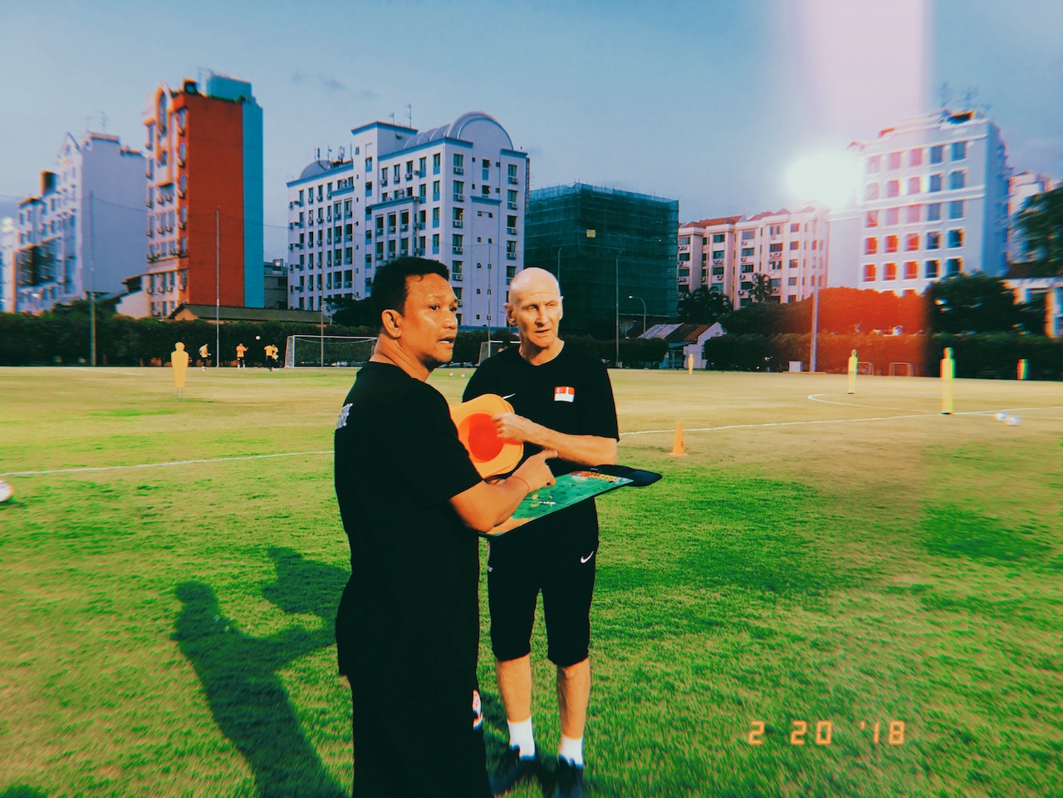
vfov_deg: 48.2
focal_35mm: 29
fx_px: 891
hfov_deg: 61.7
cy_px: 399
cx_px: 532
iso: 125
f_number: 2.2
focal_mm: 4.15
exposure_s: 1/33
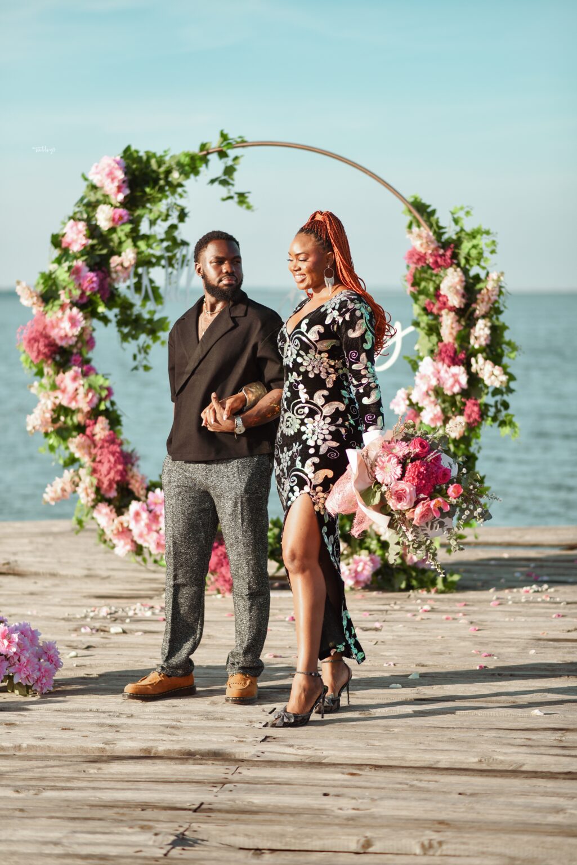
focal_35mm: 85
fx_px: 2042
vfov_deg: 23.9
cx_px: 288
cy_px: 432
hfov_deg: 16.1
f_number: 2
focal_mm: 85
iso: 100
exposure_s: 1/2500
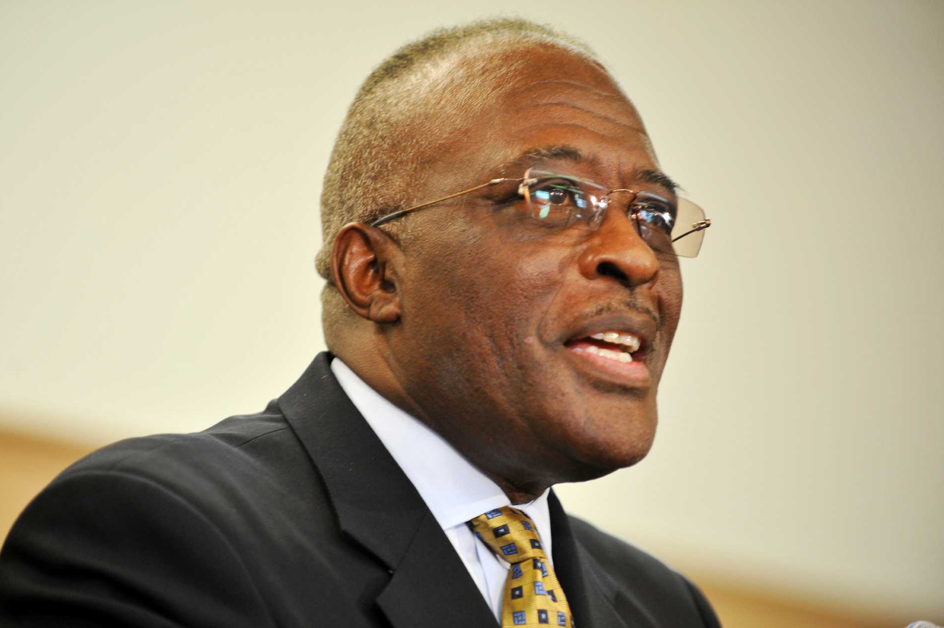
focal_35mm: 216
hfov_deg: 9.5
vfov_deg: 6.3
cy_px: 316
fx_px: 5659
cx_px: 437
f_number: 4
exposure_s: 1/80
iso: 1000
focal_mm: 200
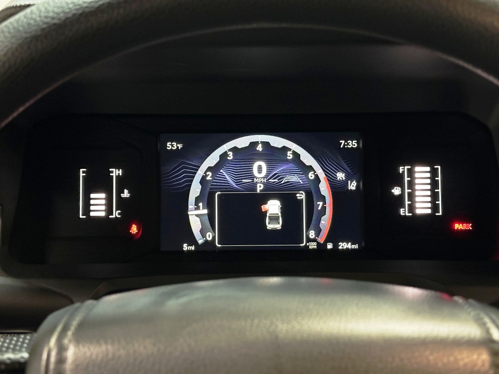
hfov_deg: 39.7
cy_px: 187
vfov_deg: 30.3
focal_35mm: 48
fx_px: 692
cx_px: 250
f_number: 1.78
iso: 640
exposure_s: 1/30
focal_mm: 6.86
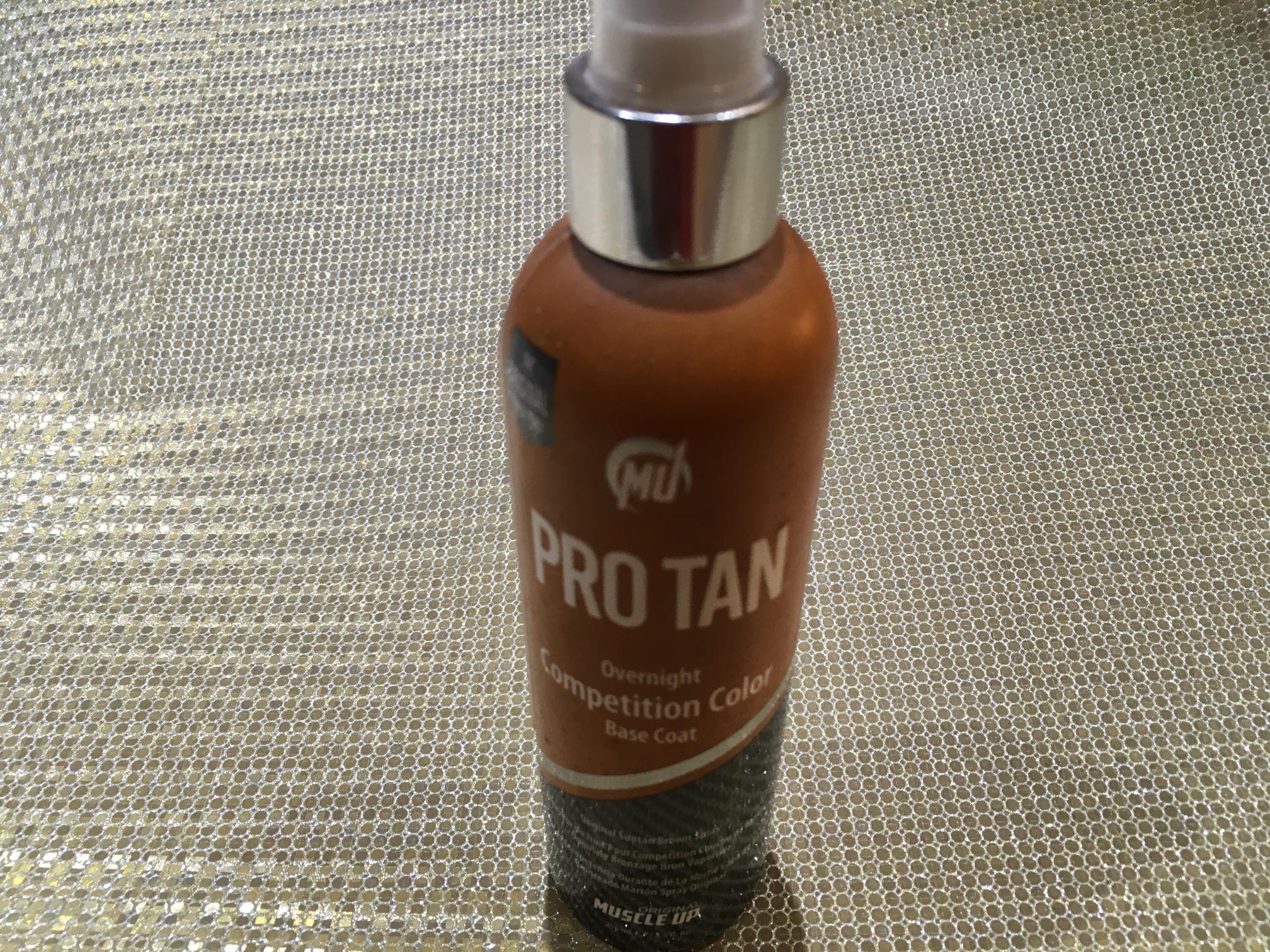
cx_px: 635
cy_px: 476
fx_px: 1064
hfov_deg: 61.7
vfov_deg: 48.2
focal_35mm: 29
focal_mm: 4.15
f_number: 2.2
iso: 32
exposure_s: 1/33
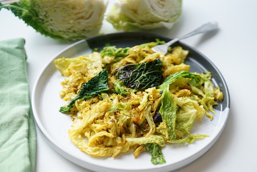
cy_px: 86
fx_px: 393
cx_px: 128
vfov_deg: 24.6
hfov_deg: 36.2
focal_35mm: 55
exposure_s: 1/8000
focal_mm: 55
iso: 5000
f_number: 2.8
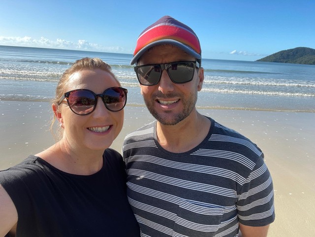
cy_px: 118
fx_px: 209
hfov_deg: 73.9
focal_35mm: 23
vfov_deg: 58.9
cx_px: 158
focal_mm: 2.71
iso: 25
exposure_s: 1/234
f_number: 2.2
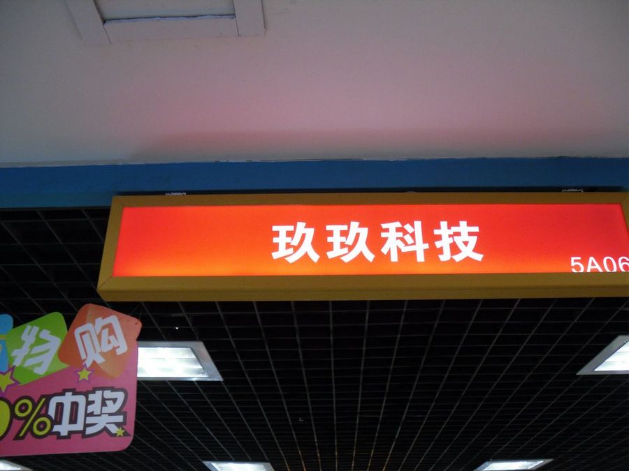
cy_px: 236
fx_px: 636
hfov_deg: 52.6
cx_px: 314
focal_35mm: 35
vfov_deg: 40.7
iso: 200
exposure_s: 1/22
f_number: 3
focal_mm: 6.3
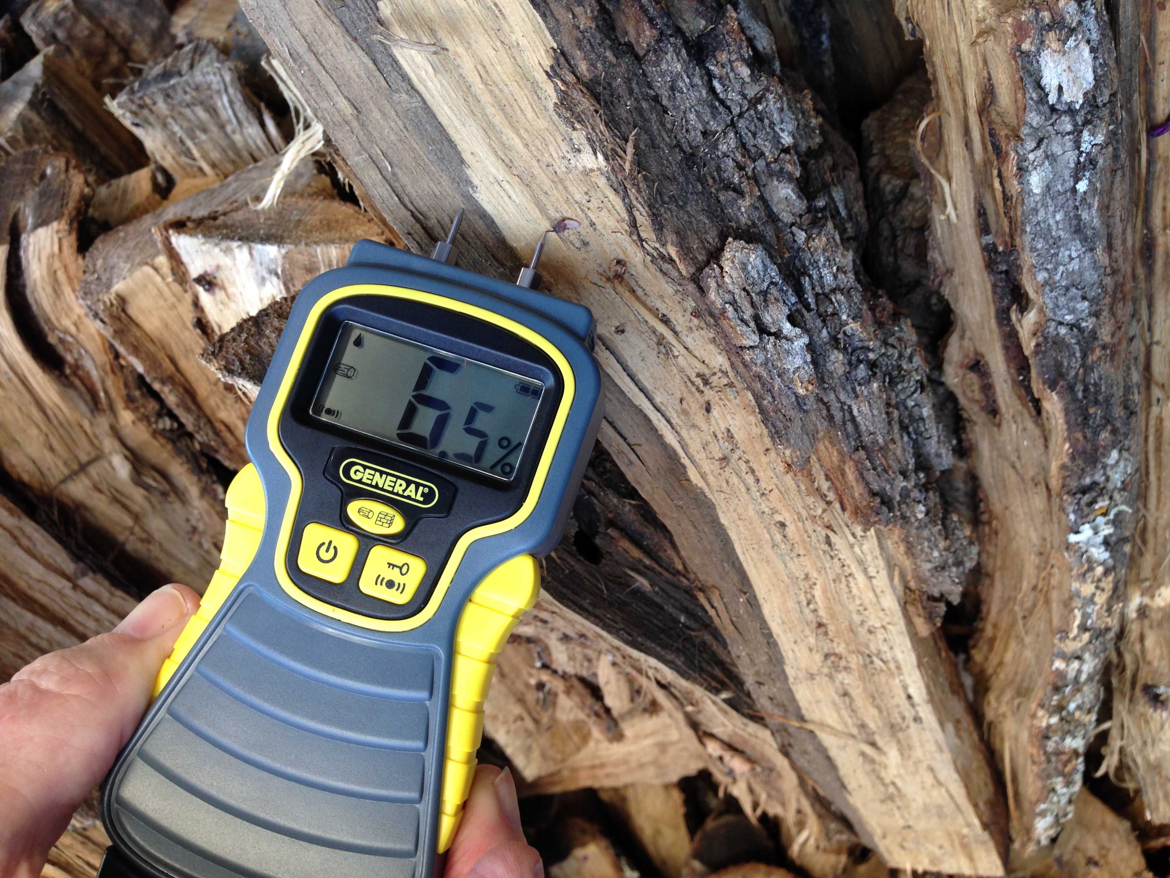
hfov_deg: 55.4
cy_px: 439
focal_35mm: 33
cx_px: 585
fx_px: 1115
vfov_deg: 42.9
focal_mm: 4.12
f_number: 2.4
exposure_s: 1/20
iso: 50
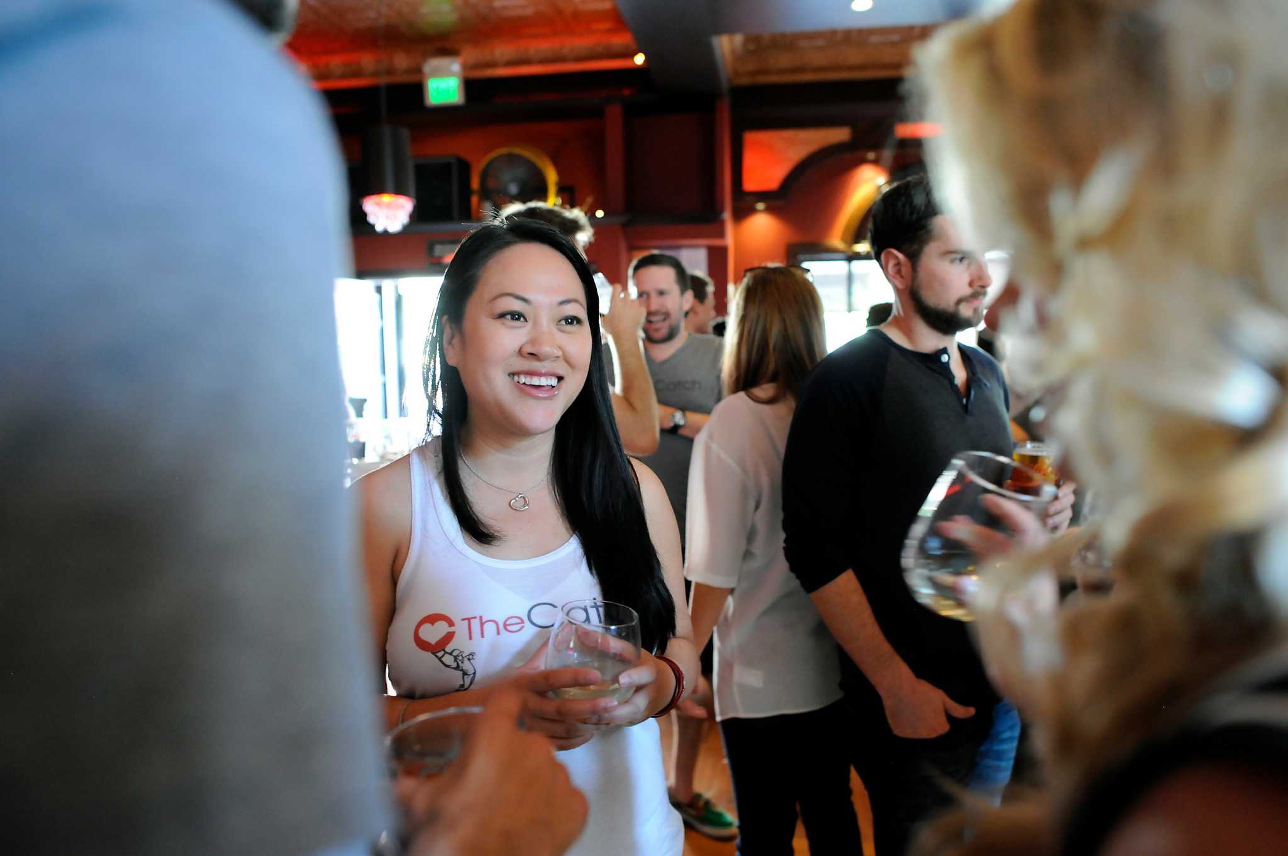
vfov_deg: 53.1
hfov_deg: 73.8
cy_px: 428
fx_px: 858
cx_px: 644
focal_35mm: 24
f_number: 2.8
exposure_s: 1/40
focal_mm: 24
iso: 3200
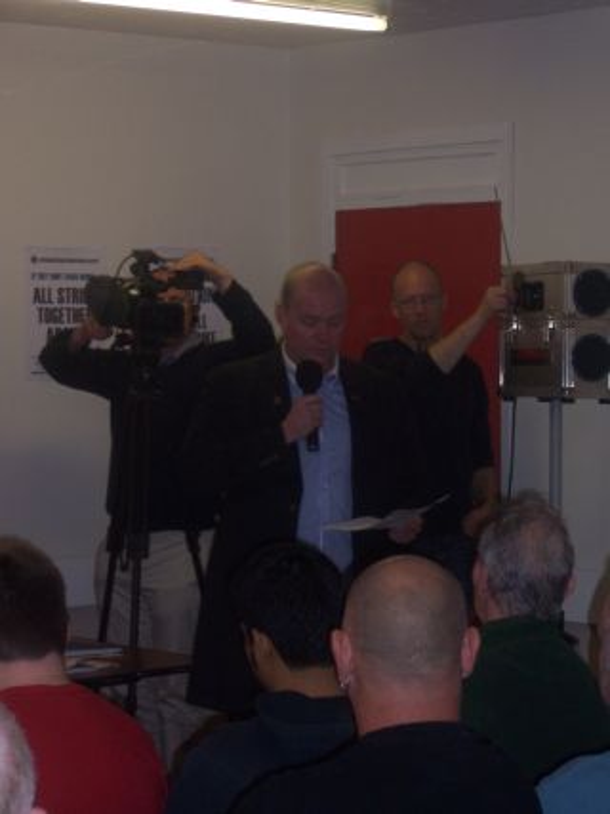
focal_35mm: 108
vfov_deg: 18.2
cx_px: 305
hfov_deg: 13.7
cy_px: 407
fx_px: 2539
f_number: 4.8
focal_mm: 18
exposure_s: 1/125
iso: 140
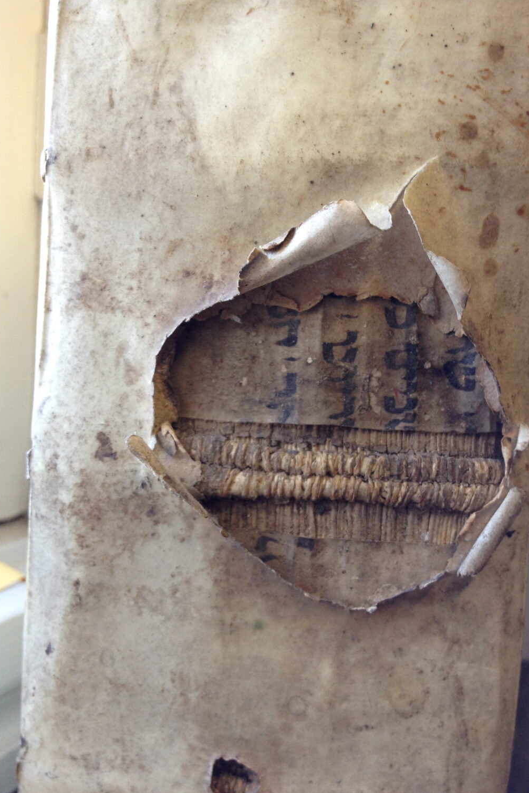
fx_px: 816
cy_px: 393
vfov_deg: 51.9
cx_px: 287
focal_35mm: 37
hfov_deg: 35.9
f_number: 2.4
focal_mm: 4.28
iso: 100
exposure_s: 1/20
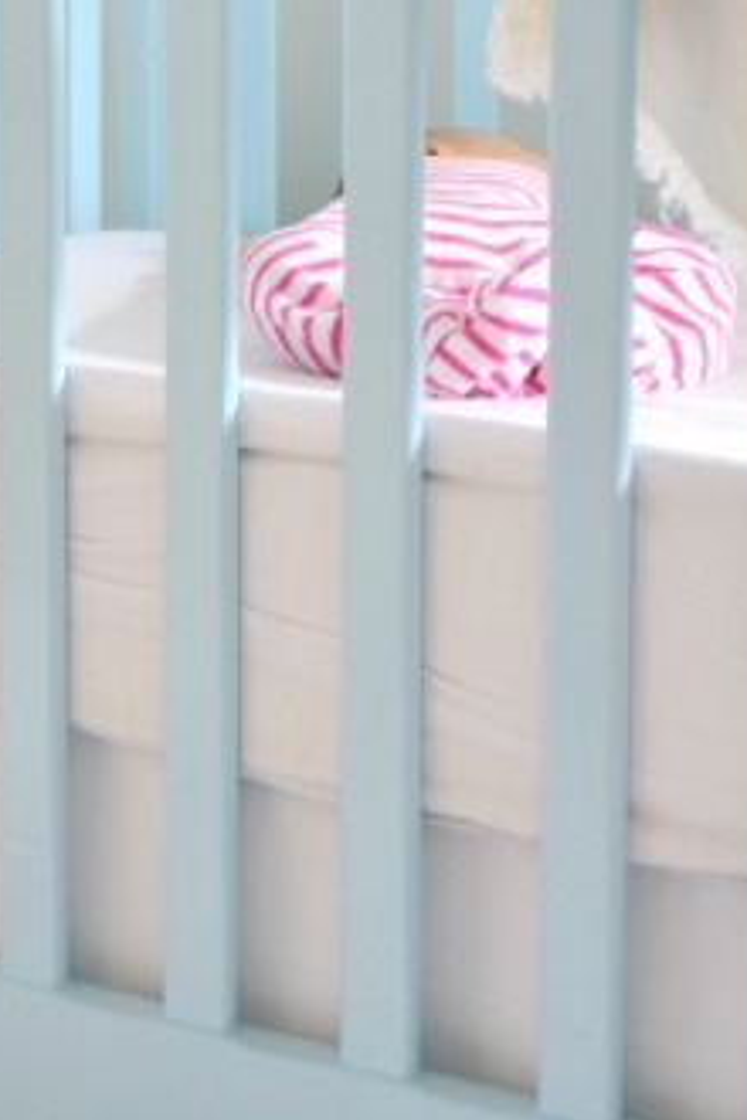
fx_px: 2614
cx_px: 112
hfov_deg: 16.1
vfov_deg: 23.7
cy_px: 165
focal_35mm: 84
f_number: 4
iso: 400
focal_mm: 22
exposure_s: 1/25
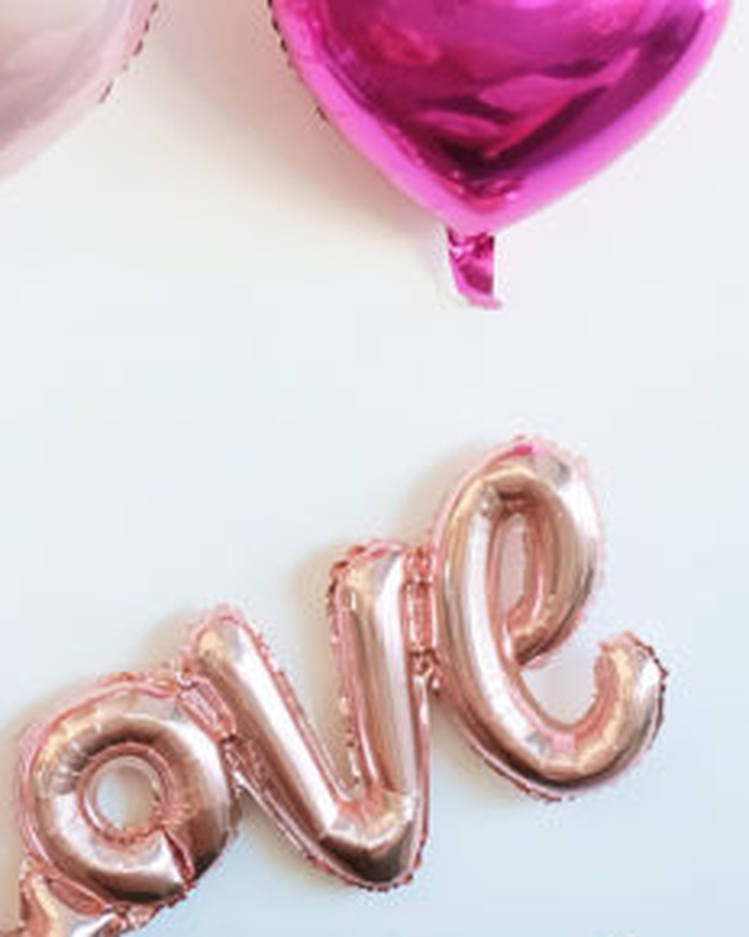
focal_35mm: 168
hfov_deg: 9.0
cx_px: -342
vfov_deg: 11.4
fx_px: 4655
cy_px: 853
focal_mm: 30.2
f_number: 3.6
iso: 400
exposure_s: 1/42
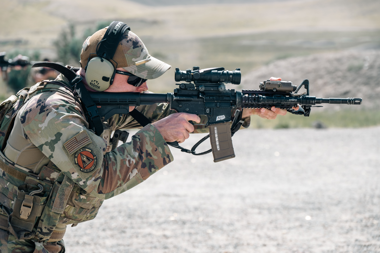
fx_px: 1213
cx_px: 190
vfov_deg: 11.9
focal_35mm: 115
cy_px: 126
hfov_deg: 17.8
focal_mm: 115
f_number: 6.3
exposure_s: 1/500
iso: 125
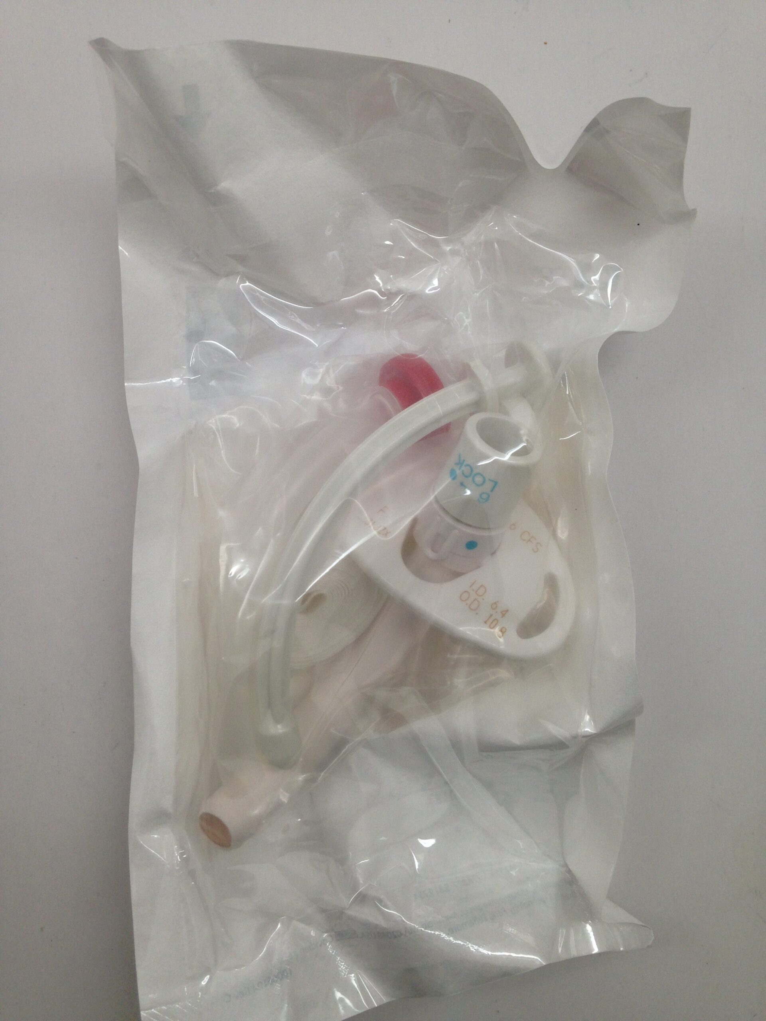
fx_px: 974
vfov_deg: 55.4
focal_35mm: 33
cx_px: 383
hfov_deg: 42.9
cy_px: 510
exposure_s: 1/120
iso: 64
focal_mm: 4.12
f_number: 2.4
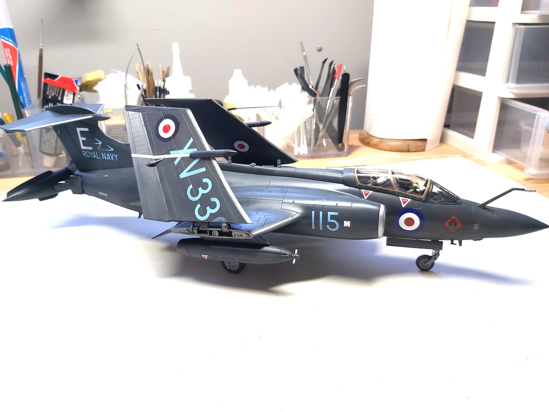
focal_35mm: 26
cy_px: 206
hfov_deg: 67.3
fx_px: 412
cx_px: 274
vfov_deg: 53.1
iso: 64
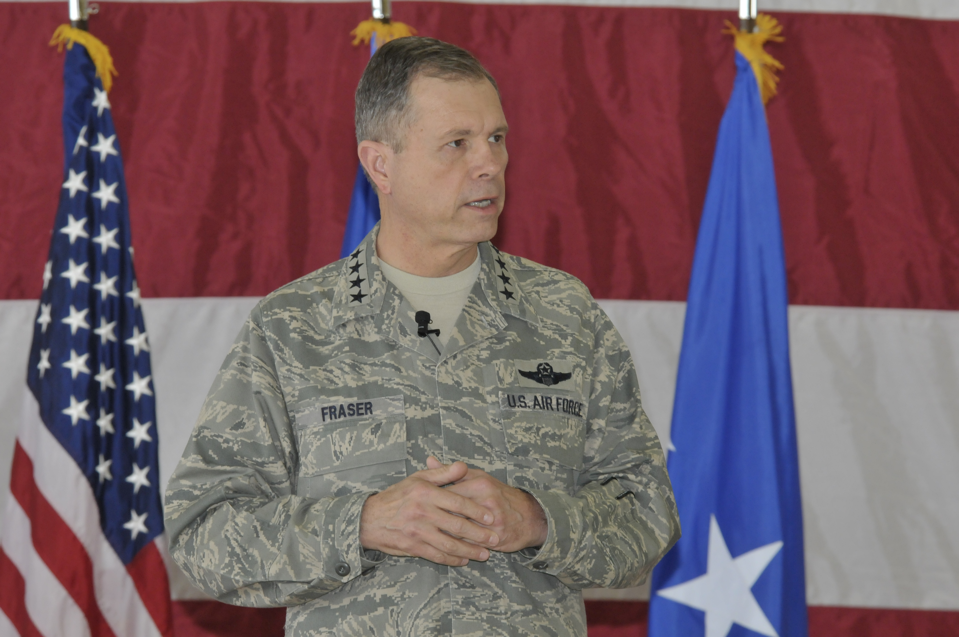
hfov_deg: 5.5
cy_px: 318
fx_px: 9977
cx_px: 480
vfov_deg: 3.7
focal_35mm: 375
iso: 1000
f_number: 8
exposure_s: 1/160
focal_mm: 250
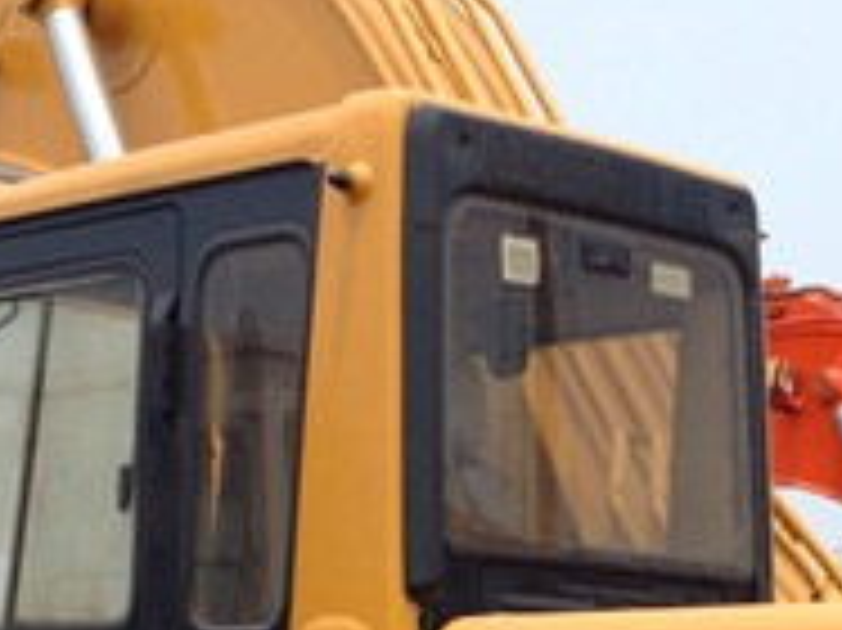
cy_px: 783
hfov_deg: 16.3
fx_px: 2917
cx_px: 666
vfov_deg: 12.0
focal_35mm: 120
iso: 50
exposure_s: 1/1727
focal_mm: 4.28
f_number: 2.4
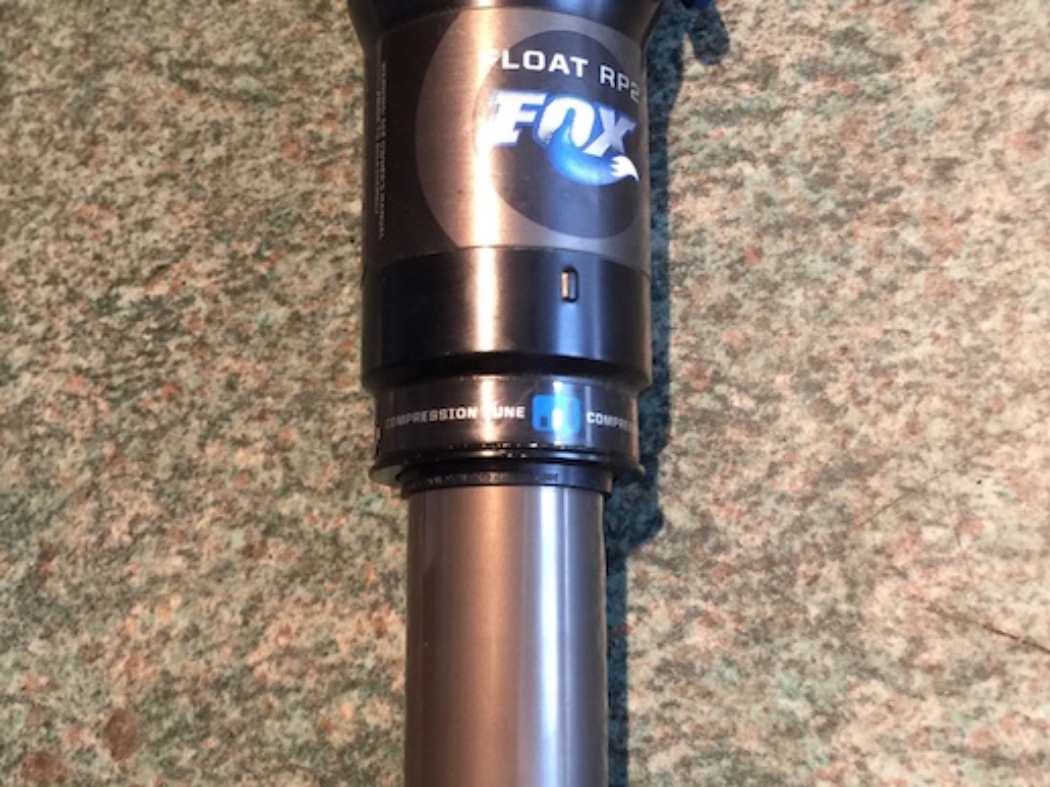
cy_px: 413
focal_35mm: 45
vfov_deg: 32.2
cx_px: 533
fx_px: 1365
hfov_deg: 42.1
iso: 125
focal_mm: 4.15
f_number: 2.2
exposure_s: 1/17
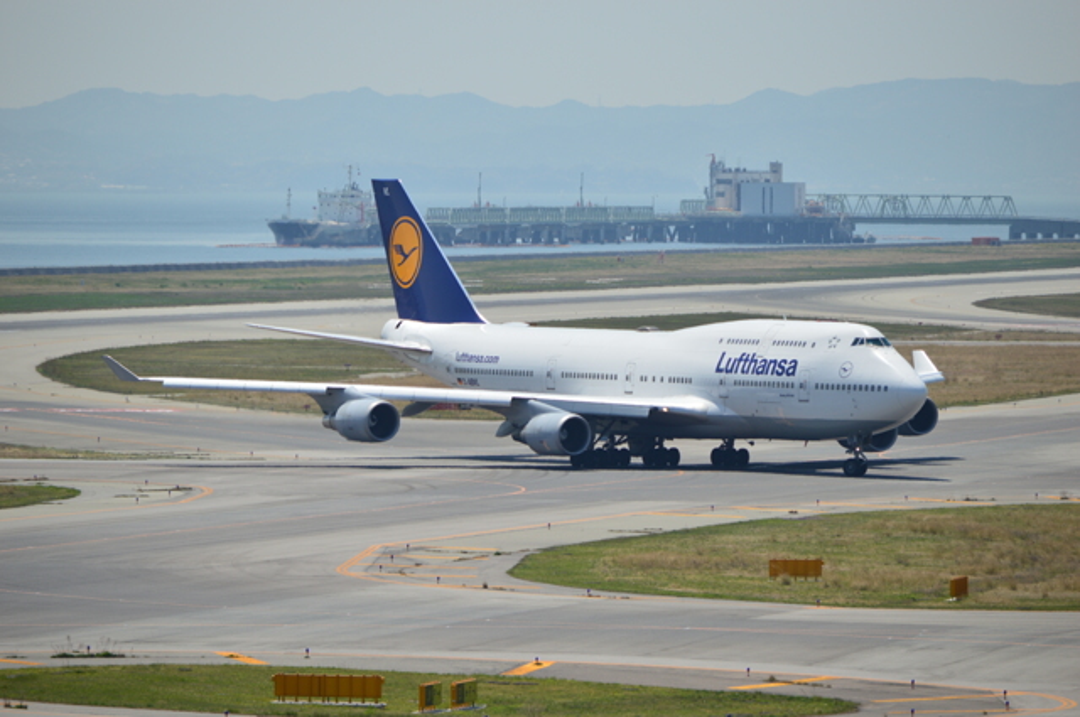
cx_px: 540
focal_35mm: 315
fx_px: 9438
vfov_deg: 4.4
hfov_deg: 6.5
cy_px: 358
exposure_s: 1/800
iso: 100
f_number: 5.3
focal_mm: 210
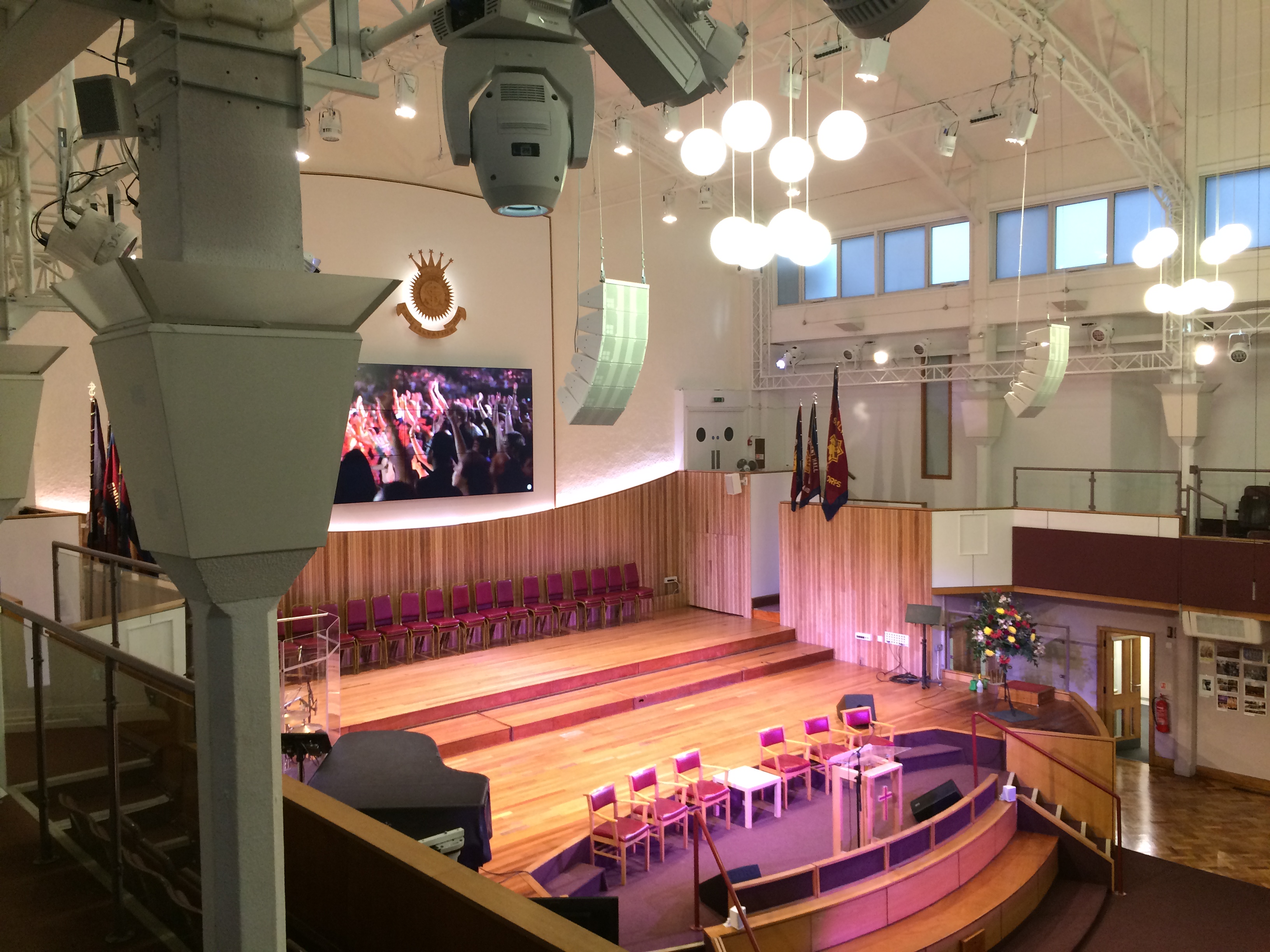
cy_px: 476
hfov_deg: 61.7
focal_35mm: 29
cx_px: 635
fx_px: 1064
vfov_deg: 48.2
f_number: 2.2
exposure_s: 1/33
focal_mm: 4.15
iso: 125
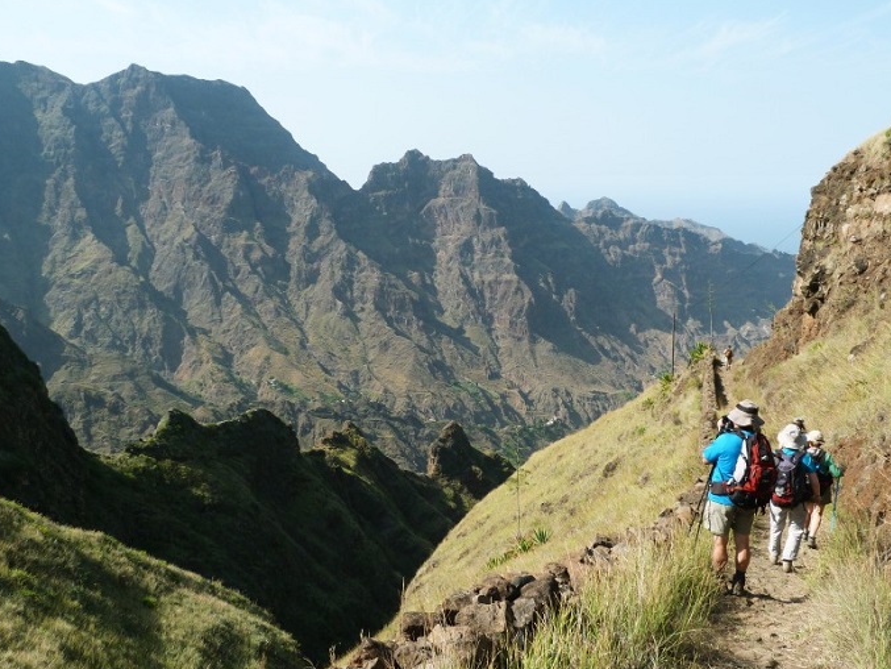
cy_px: 342
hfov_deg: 58.3
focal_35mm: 31
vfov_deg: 45.5
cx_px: 451
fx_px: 798
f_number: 5
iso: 80
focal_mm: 5.4
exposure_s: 1/250
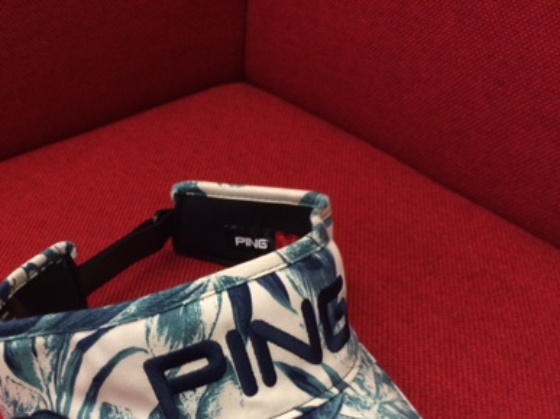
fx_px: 776
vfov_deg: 29.4
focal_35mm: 48
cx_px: 191
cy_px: 345
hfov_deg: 39.2
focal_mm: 4.15
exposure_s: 1/30
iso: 64
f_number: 2.2
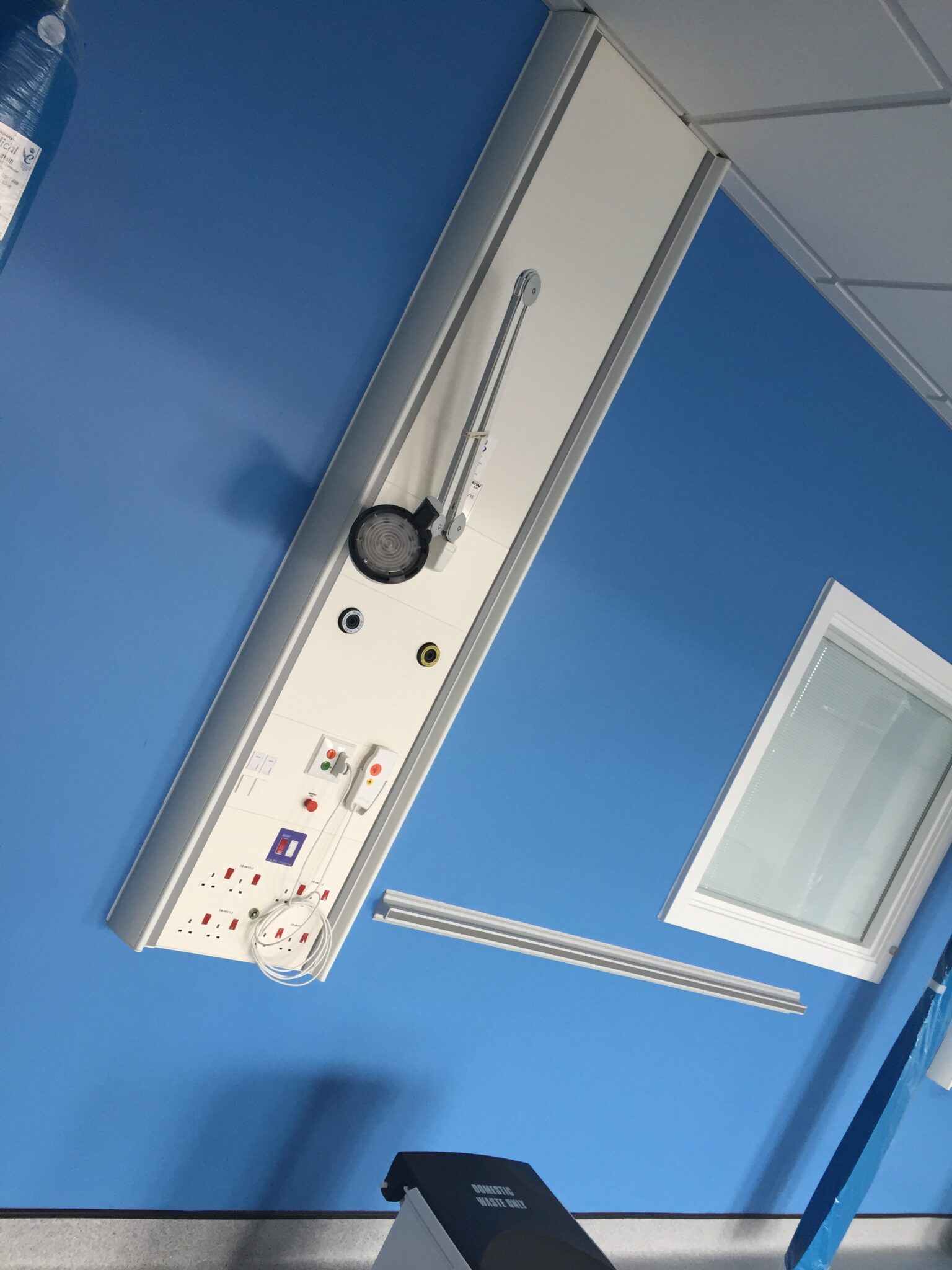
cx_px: 476
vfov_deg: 61.7
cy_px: 635
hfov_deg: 48.2
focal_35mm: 29
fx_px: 1063
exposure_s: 1/33
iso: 32
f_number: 2.2
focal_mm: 4.15
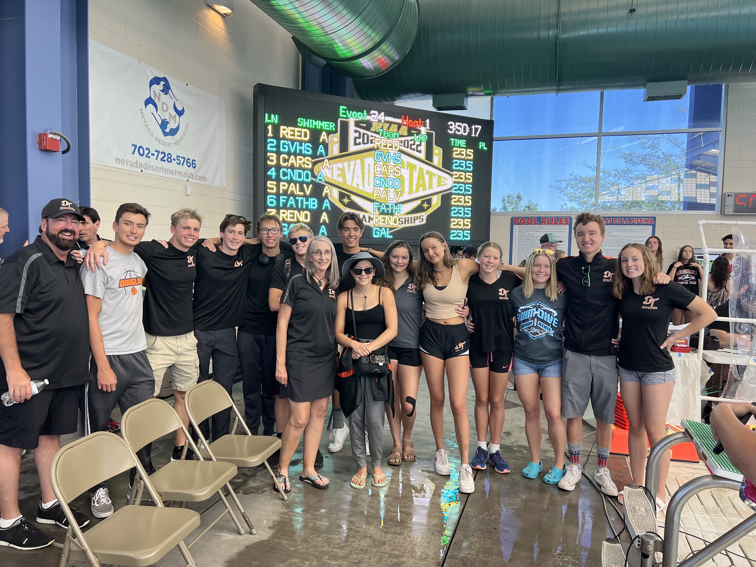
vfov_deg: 53.1
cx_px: 378
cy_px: 284
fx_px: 568
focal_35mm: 26
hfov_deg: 67.3
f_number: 1.5
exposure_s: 1/120
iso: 100
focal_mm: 5.7
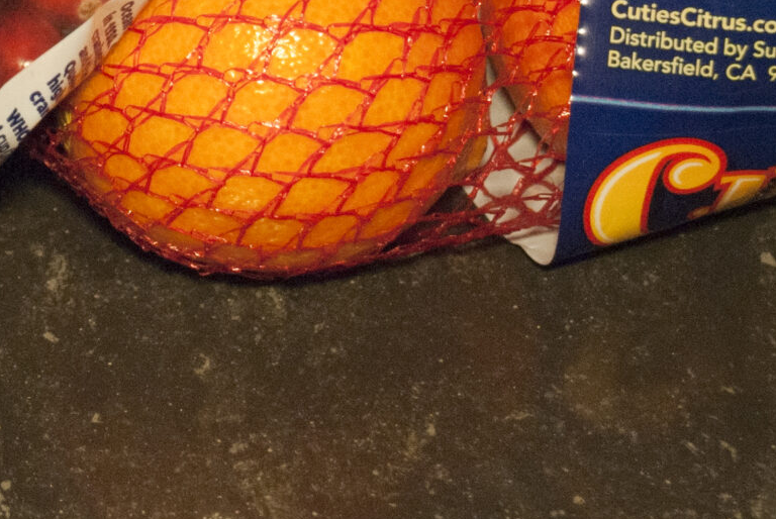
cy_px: -234
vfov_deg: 8.0
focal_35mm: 170
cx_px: -165
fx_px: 3669
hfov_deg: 11.8
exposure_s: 1/60
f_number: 5
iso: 200
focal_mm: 34
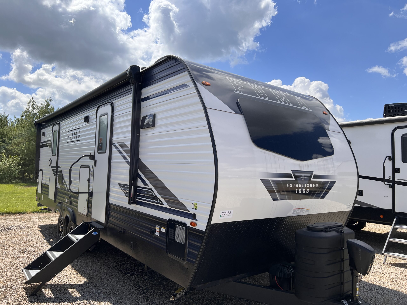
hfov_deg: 67.3
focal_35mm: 26
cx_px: 204
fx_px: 306
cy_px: 152
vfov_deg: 53.1
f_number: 1.5
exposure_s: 1/4115
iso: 50
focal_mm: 5.7
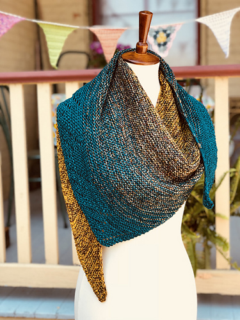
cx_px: 120
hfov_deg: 25.7
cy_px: 160
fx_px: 527
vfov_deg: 33.8
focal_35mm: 57
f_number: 2.8
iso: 32
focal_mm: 6.6
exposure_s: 1/120
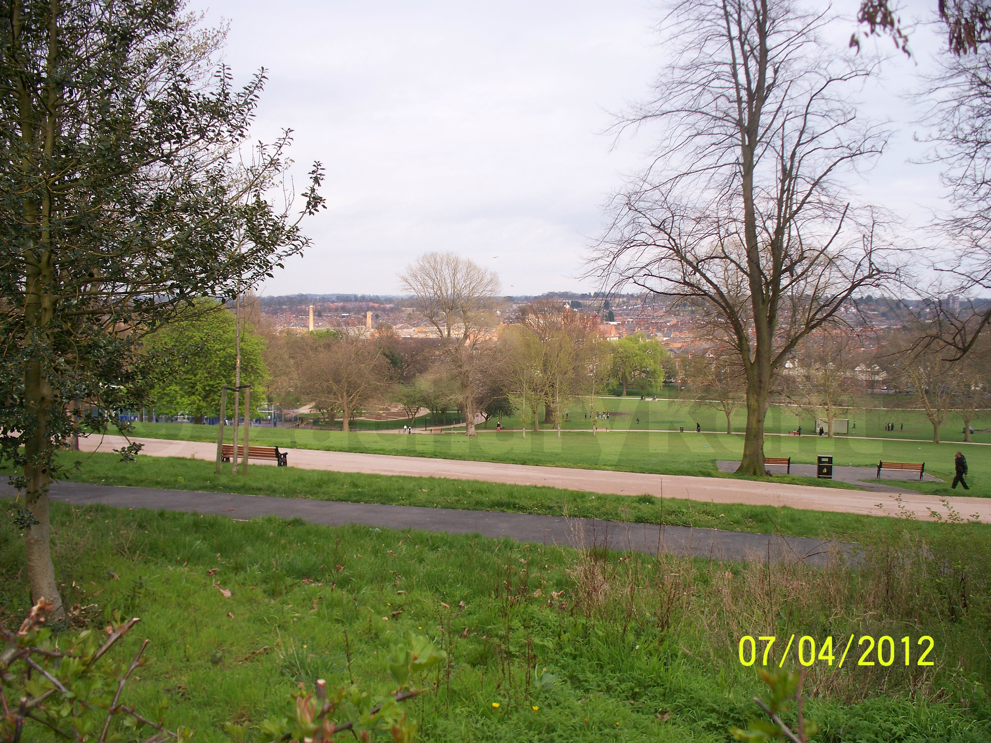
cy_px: 372
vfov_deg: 39.7
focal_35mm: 36
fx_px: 1031
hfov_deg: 51.4
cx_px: 496
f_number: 2.8
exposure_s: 1/160
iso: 64
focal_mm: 7.54
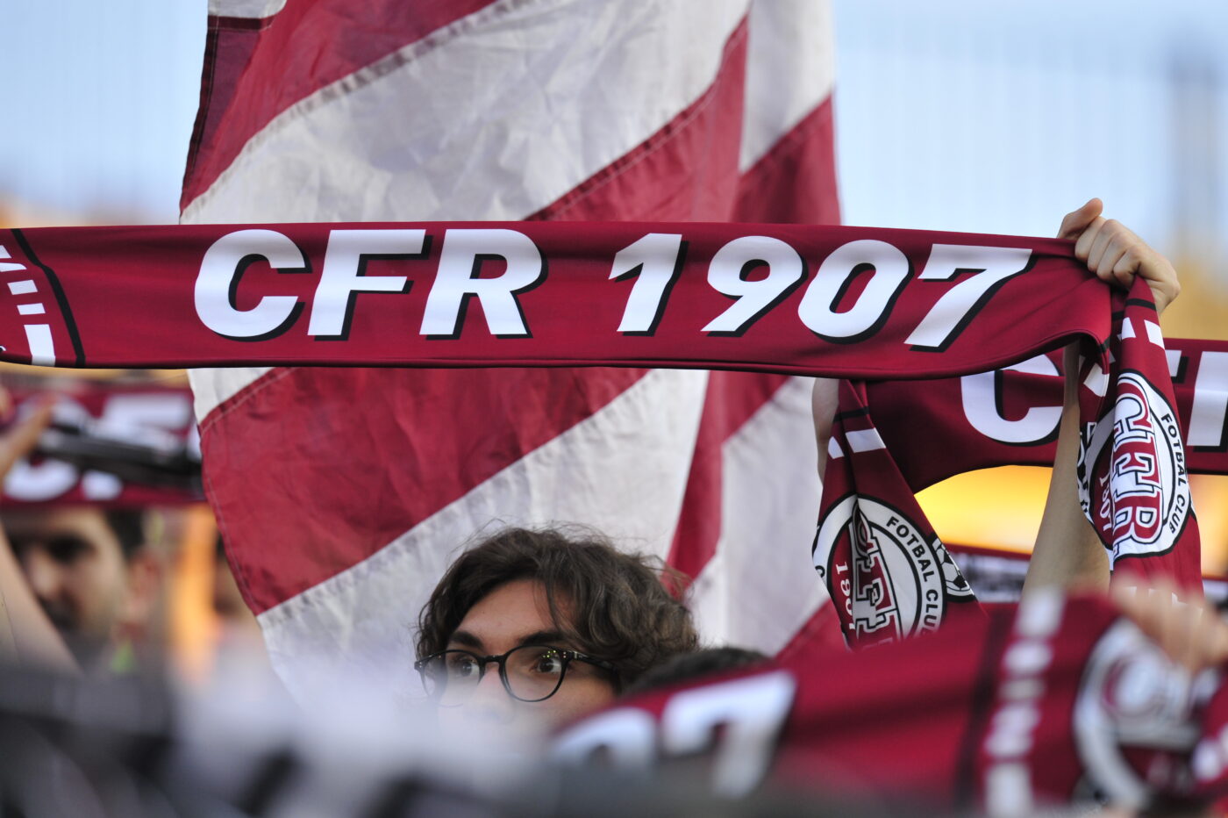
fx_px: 13637
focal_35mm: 400
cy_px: 409
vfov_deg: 3.4
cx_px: 614
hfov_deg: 5.2
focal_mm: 400
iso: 1000
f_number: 5.6
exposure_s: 1/640
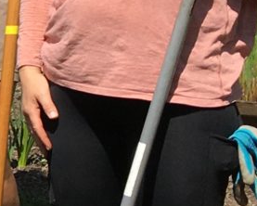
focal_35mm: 209
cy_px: 26
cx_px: -467
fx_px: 1591
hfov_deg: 8.1
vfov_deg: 7.4
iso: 25
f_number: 2.2
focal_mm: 4.15
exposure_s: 1/1508
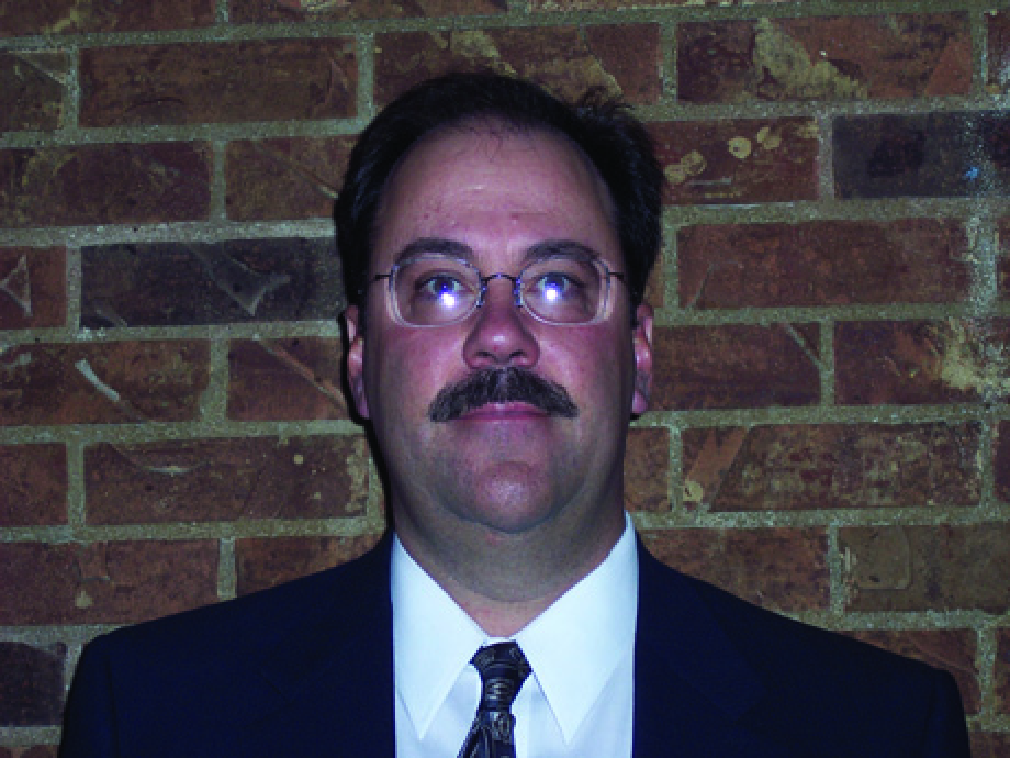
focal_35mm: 117
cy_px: 379
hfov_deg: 16.8
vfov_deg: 12.7
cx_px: 505
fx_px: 3414
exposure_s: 1/125
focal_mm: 24
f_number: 4.8
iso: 100
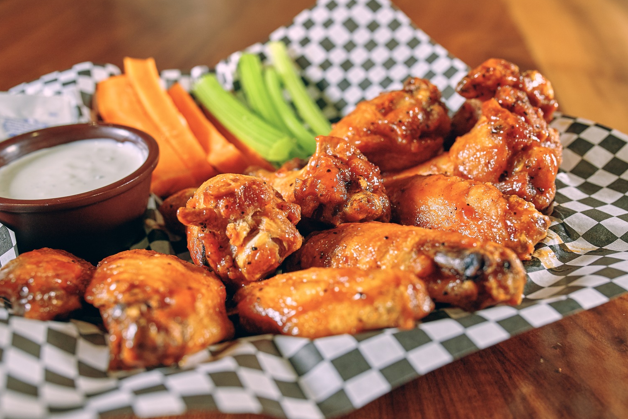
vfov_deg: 36.0
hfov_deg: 51.8
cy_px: 209
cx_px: 301
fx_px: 646
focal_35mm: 37
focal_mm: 35
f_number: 5
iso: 500
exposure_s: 1/125
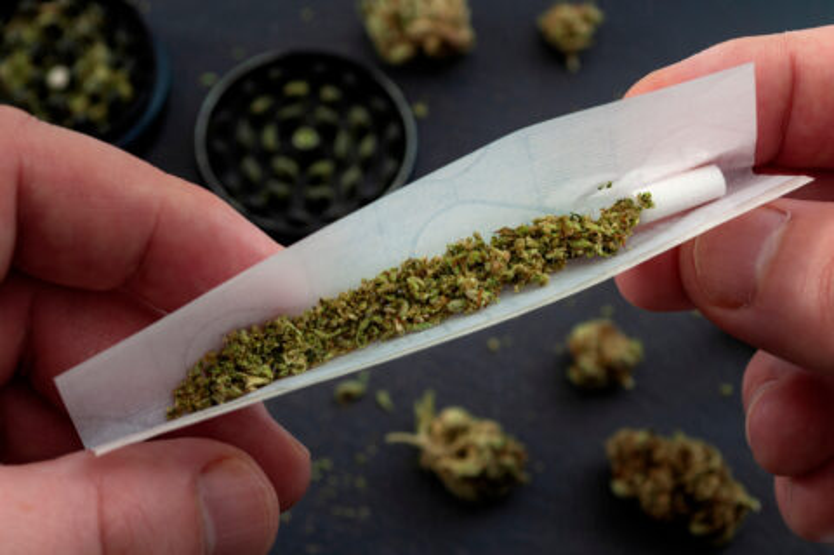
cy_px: 278
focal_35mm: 82
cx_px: 417
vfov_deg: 16.5
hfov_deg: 24.6
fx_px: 1909
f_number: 9
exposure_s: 1/125
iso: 100
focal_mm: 55
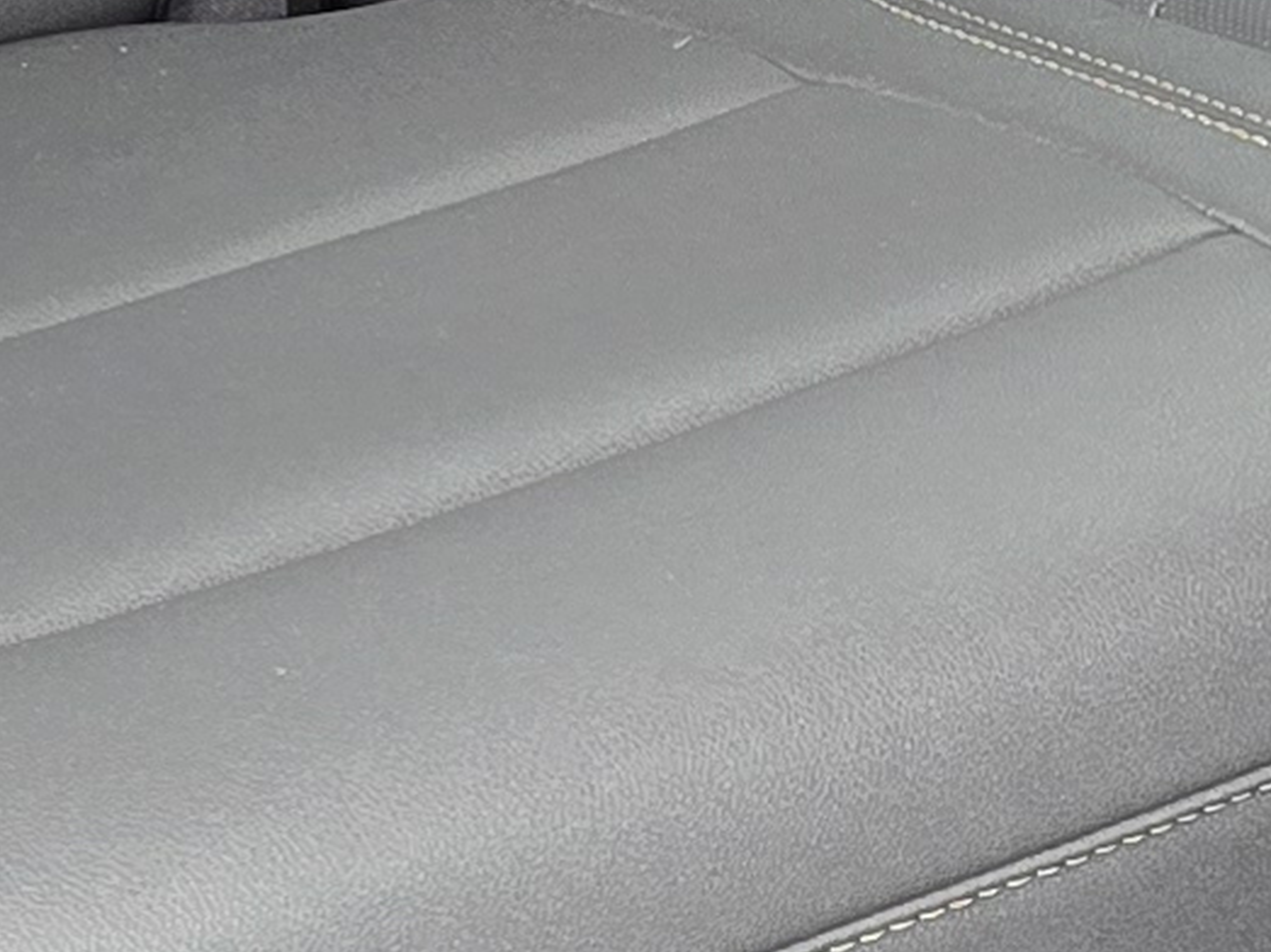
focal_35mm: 176
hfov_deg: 11.2
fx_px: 6461
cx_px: 885
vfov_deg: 8.3
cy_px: -279
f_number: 1.7
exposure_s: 1/61
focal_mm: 6.3
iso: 80
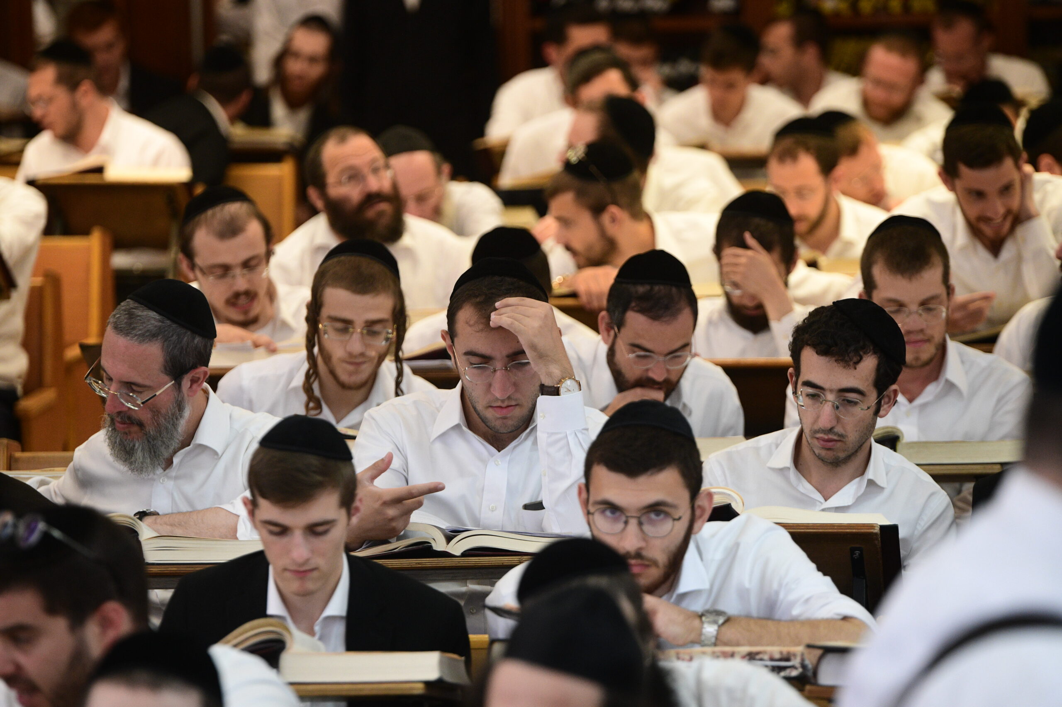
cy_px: 354
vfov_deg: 6.7
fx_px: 6017
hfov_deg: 10.1
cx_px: 531
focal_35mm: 204
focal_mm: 170
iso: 2000
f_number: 3.5
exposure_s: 1/1000
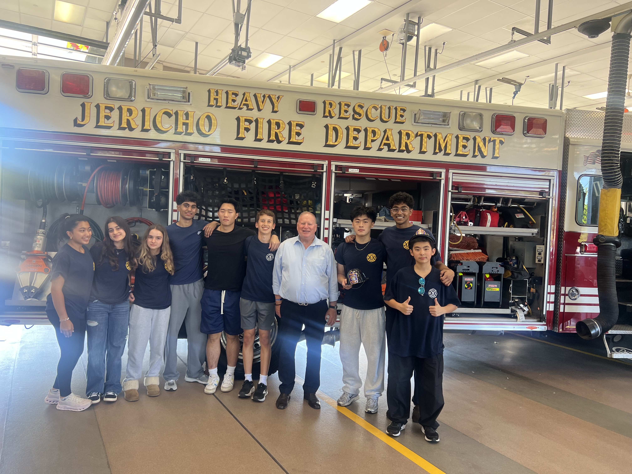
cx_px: 316
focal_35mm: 26
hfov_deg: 67.3
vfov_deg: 53.1
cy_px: 237
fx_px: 475
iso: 64
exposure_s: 1/60
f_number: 1.5
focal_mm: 5.7
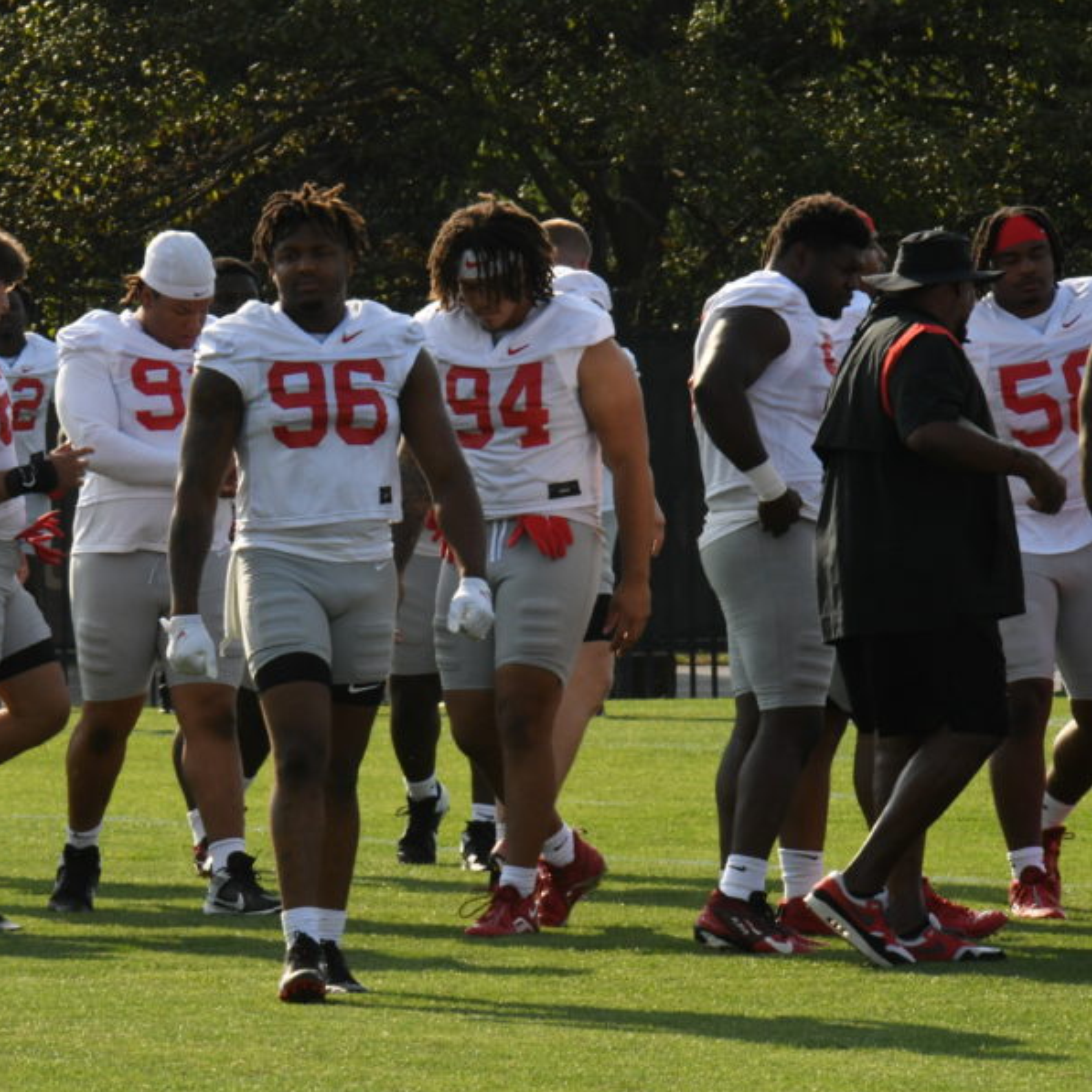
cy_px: 547
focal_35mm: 423
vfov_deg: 4.1
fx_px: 15097
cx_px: 278
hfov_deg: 4.1
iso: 2500
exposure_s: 1/500
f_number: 22
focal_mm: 220
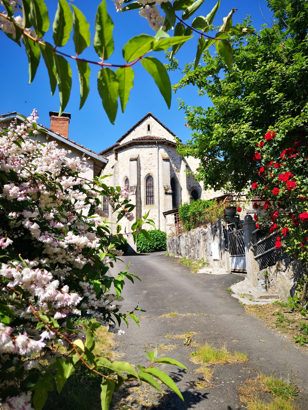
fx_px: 320
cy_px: 205
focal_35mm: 27
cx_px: 154
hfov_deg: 51.4
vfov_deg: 65.3
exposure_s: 1/1779
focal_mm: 3.95
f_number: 1.8
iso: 50
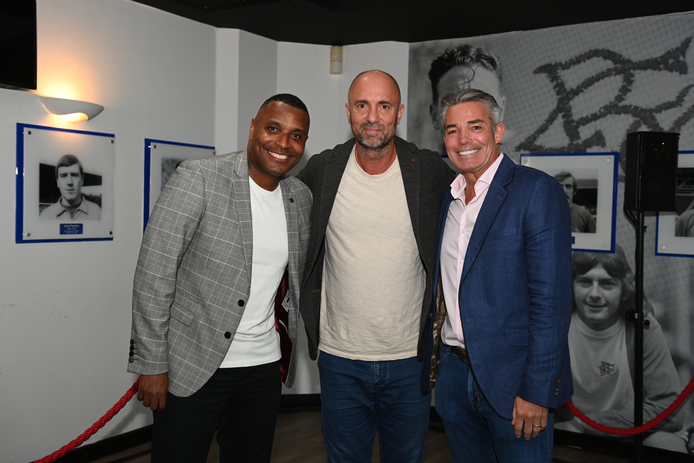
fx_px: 771
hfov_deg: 48.5
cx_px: 347
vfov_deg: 33.4
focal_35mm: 40
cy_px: 232
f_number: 4
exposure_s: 1/160
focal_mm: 40
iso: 640
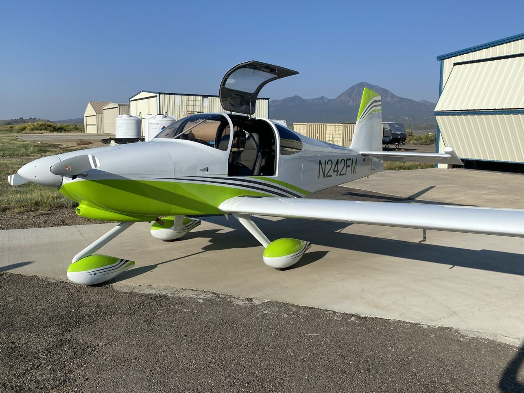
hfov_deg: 58.3
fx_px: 469
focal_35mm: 31
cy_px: 194
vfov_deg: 45.4
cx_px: 281
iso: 32
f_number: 1.8
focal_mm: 4.25
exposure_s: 1/4444
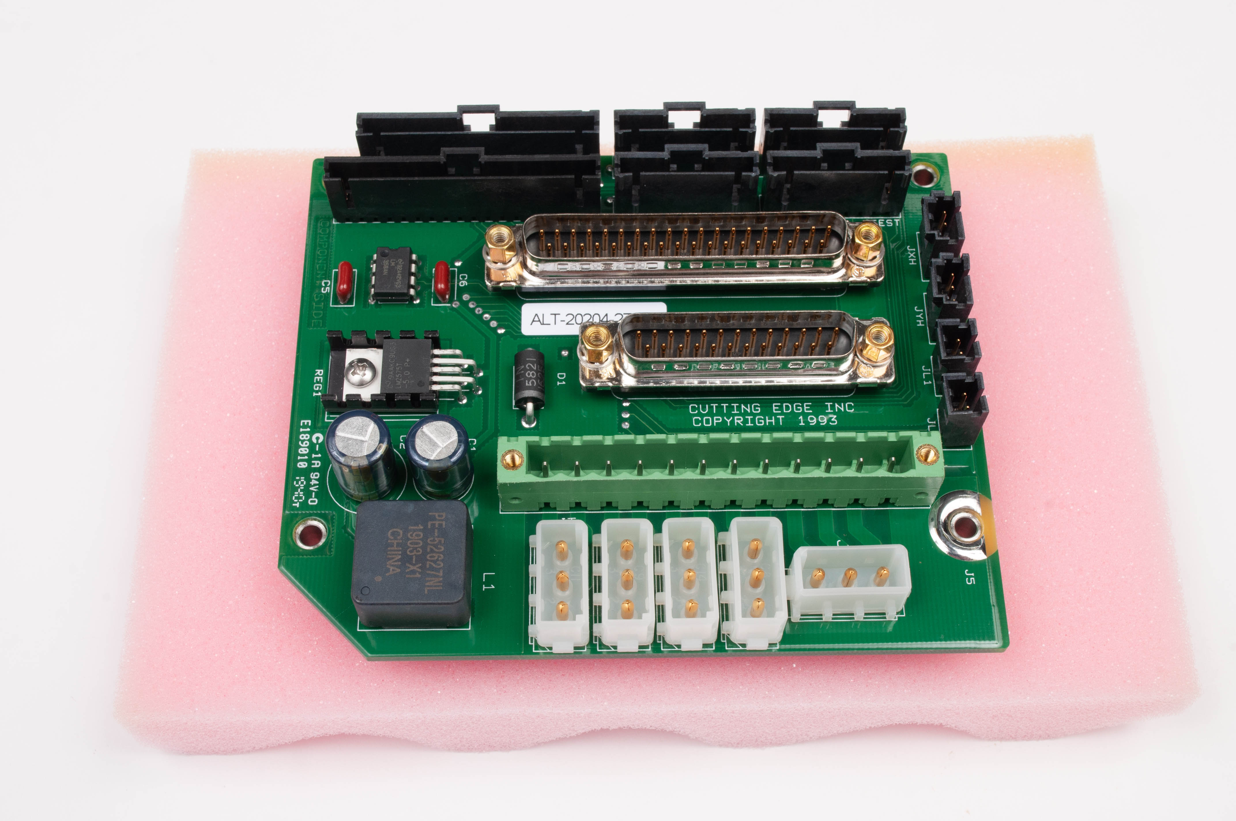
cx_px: 618
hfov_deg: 41.2
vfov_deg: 28.0
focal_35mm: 48
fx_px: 1646
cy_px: 410
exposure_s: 1/80
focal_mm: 32
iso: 200
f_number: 14
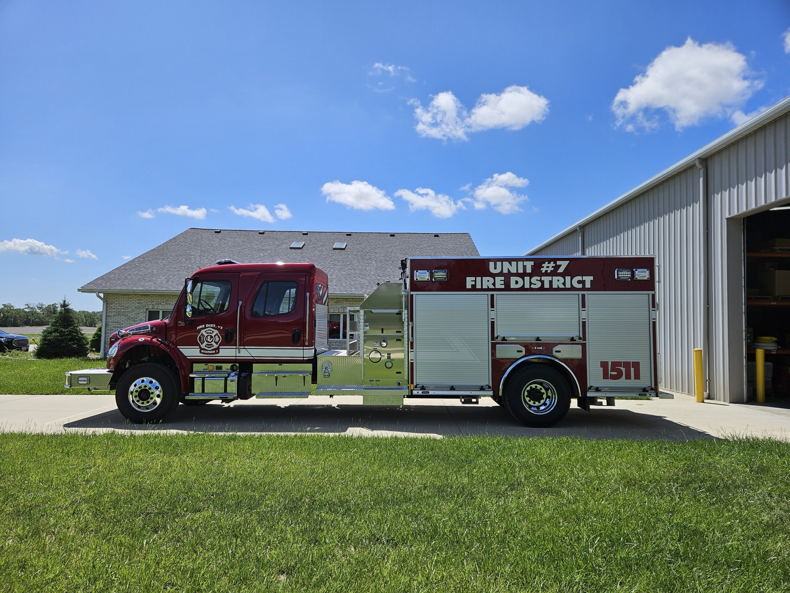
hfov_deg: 73.9
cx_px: 395
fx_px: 525
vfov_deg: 58.9
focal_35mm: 23
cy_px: 296
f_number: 1.8
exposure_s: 1/3109
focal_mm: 5.4
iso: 25
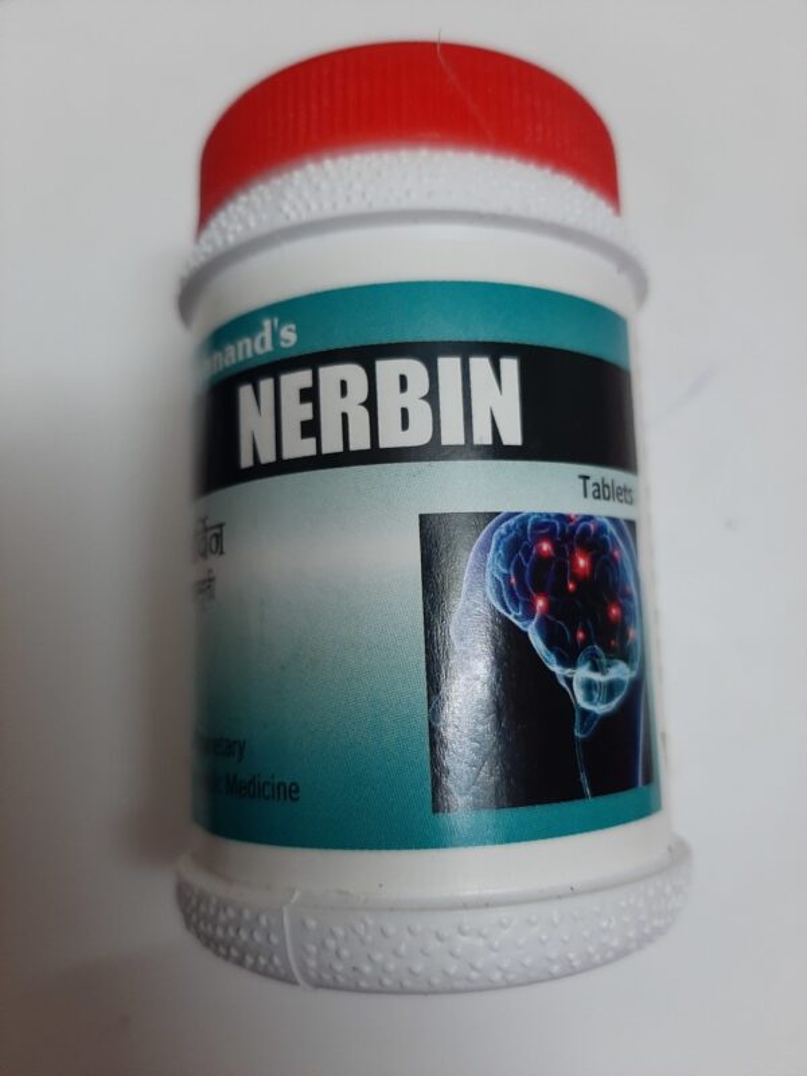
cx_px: 404
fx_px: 808
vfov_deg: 67.3
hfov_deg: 53.1
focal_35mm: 26
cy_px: 538
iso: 200
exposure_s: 1/33
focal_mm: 3.93
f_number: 1.7
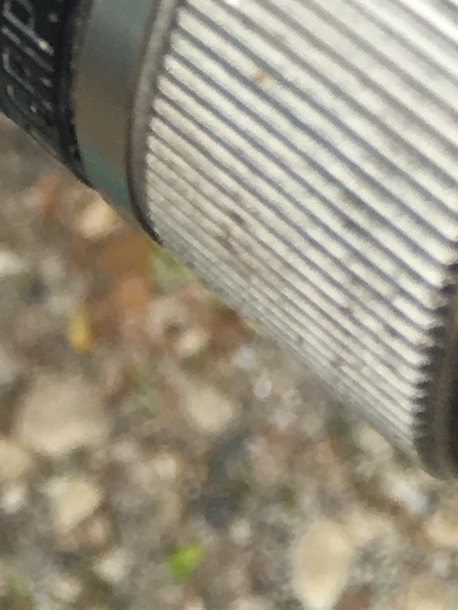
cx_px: -288
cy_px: -1059
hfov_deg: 7.8
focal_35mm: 187
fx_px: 3298
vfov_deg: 9.0
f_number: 2.2
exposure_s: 1/120
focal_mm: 4.15
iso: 25
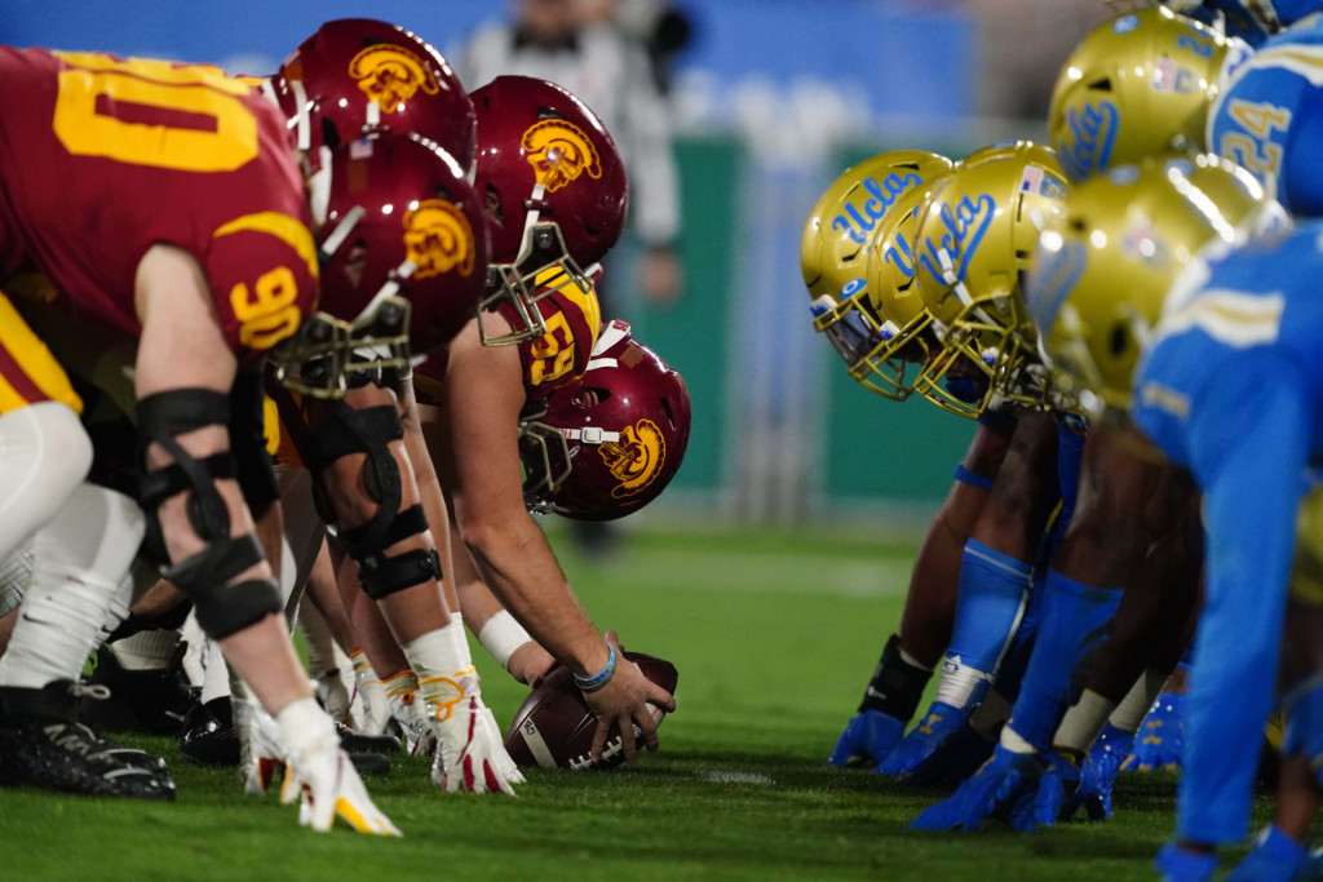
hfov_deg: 3.7
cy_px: 441
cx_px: 662
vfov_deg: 2.5
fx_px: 20581
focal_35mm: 560
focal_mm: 560
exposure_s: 1/3200
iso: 8000
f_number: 4
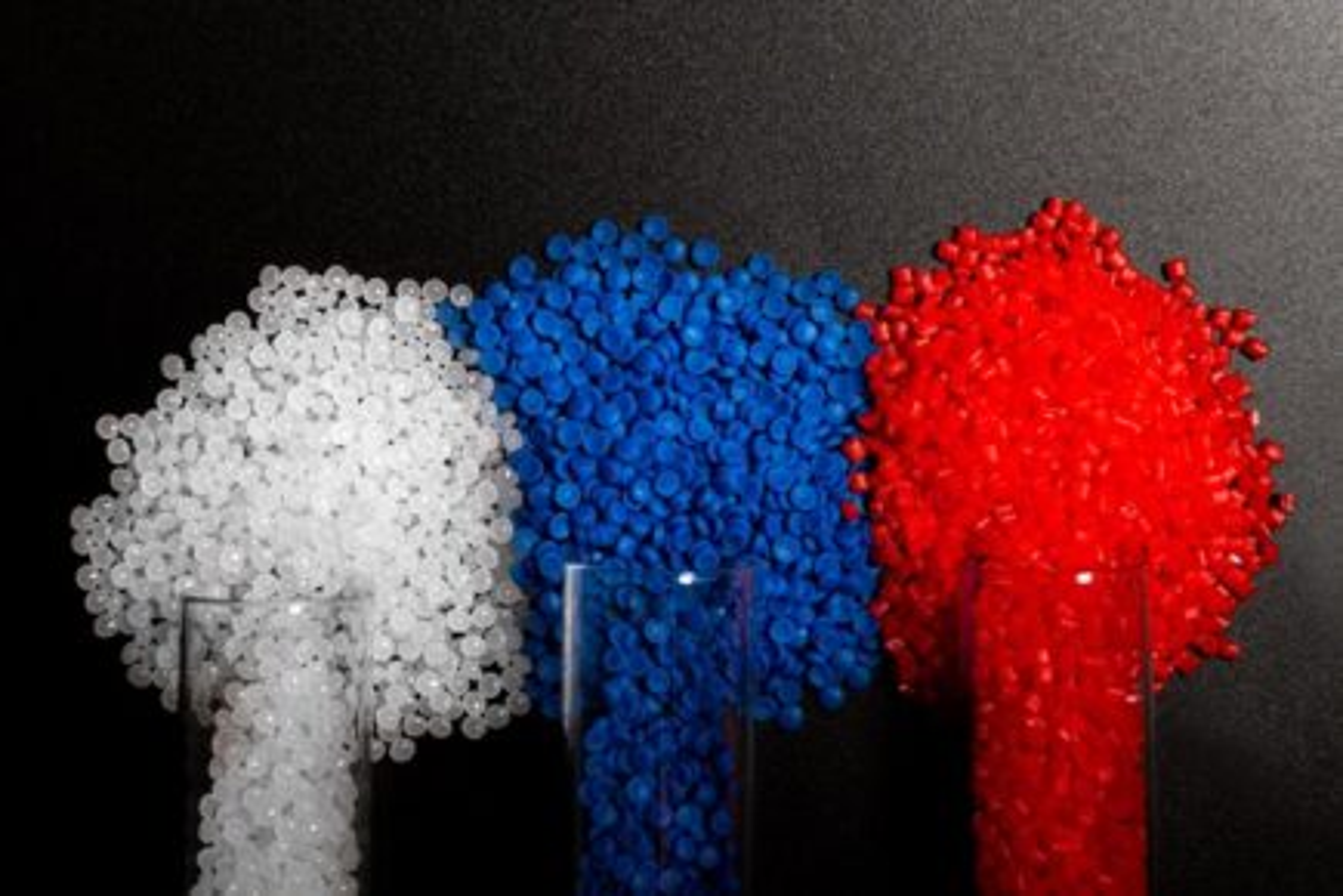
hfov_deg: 28.8
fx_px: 2611
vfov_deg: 19.5
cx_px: 672
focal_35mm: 70
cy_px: 448
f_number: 8
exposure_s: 1/320
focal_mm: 70
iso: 100
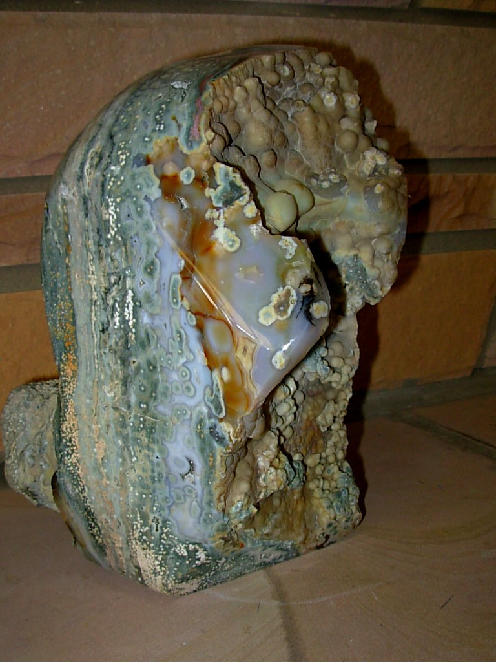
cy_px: 331
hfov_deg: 37.7
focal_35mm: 38
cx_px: 248
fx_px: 726
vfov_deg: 49.0
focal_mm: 6.3
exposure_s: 1/32
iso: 50
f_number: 2.9
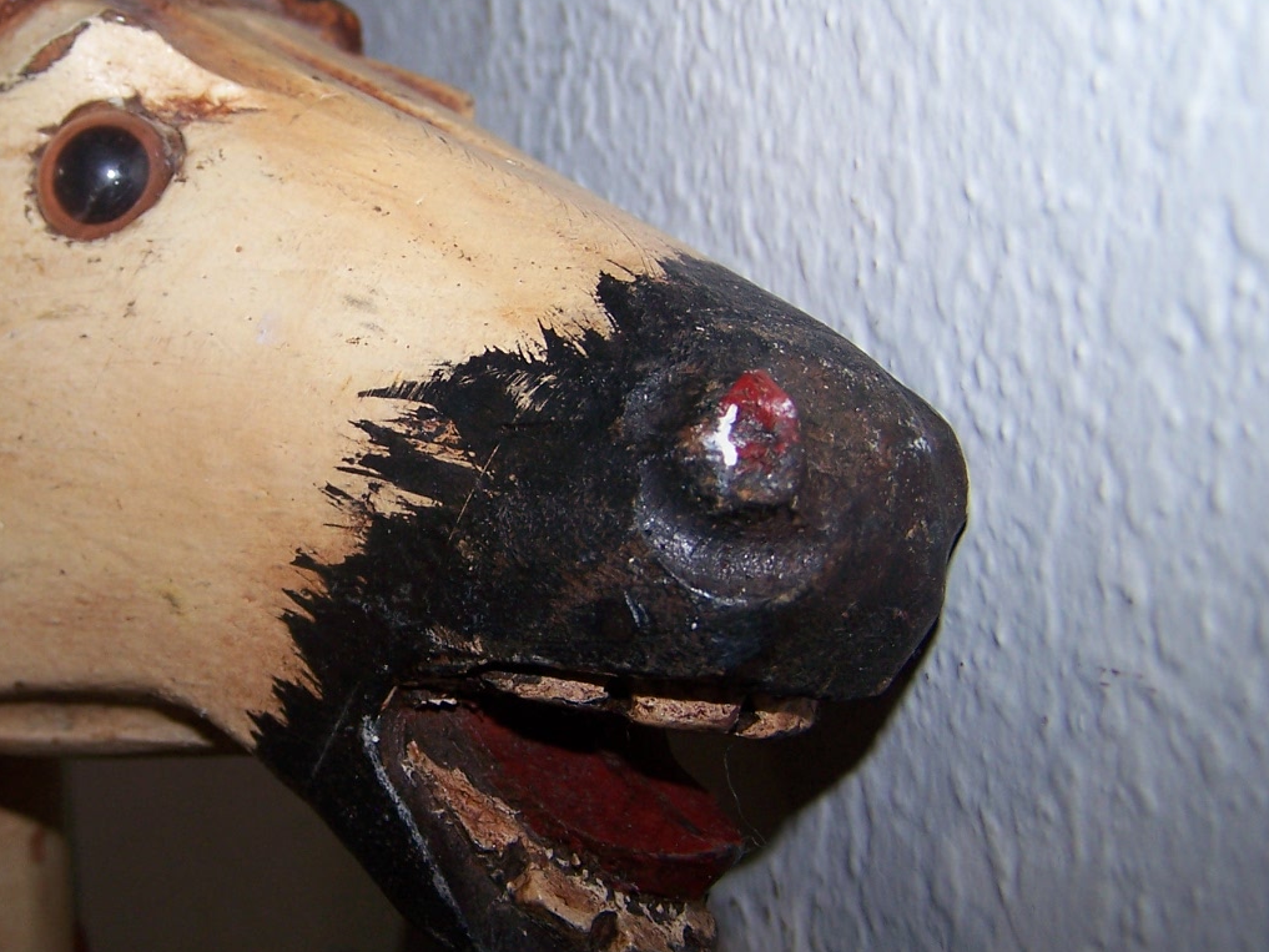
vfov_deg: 25.2
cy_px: 415
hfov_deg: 32.5
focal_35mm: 58
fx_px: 2126
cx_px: 302
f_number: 2.8
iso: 80
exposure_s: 1/60
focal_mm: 6.3
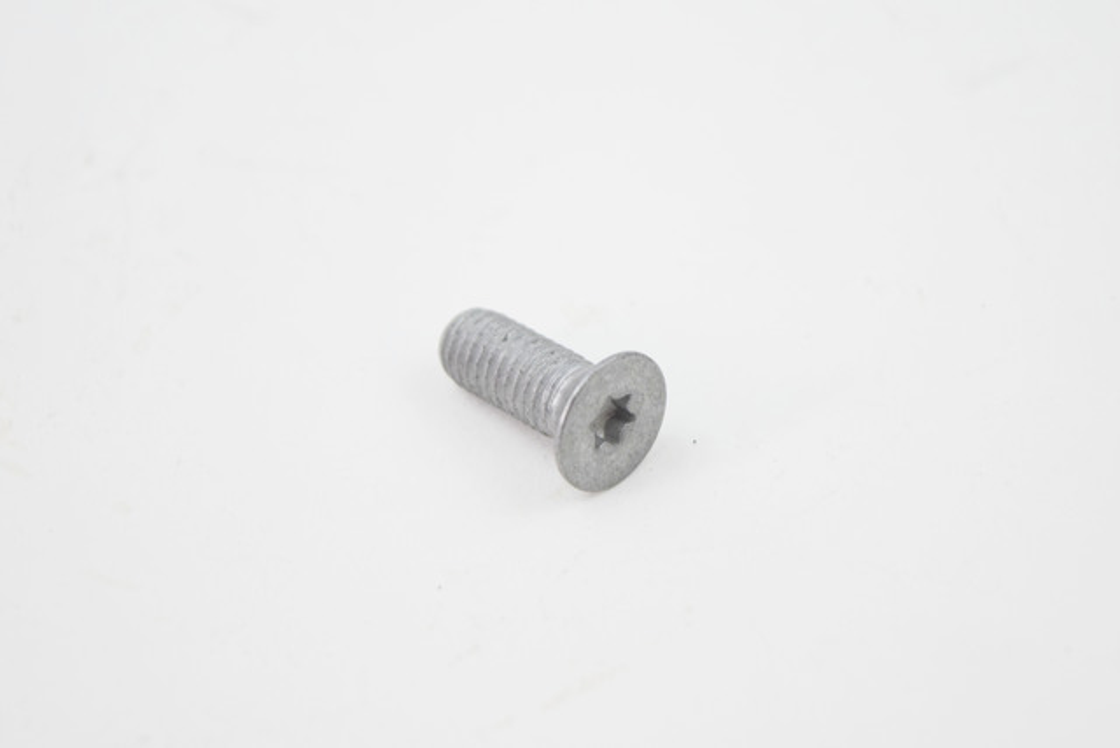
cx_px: 560
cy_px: 374
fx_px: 2567
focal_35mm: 82
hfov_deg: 24.6
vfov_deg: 16.6
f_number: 5.6
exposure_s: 1/60
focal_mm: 55
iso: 1250
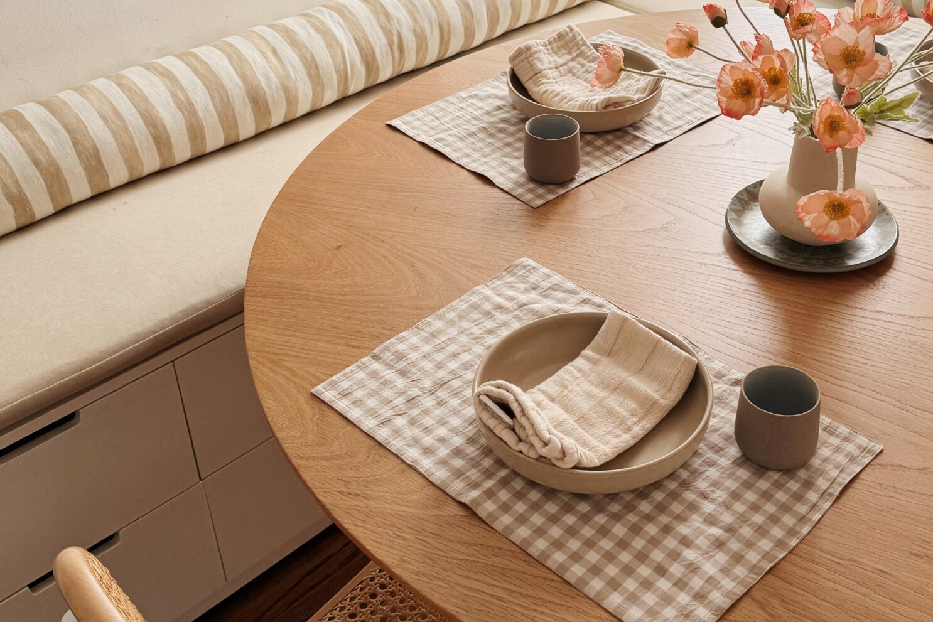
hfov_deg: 45.3
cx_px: 542
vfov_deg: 30.9
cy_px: 203
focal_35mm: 43
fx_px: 1114
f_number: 1.78
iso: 100
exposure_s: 1/121
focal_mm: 6.86
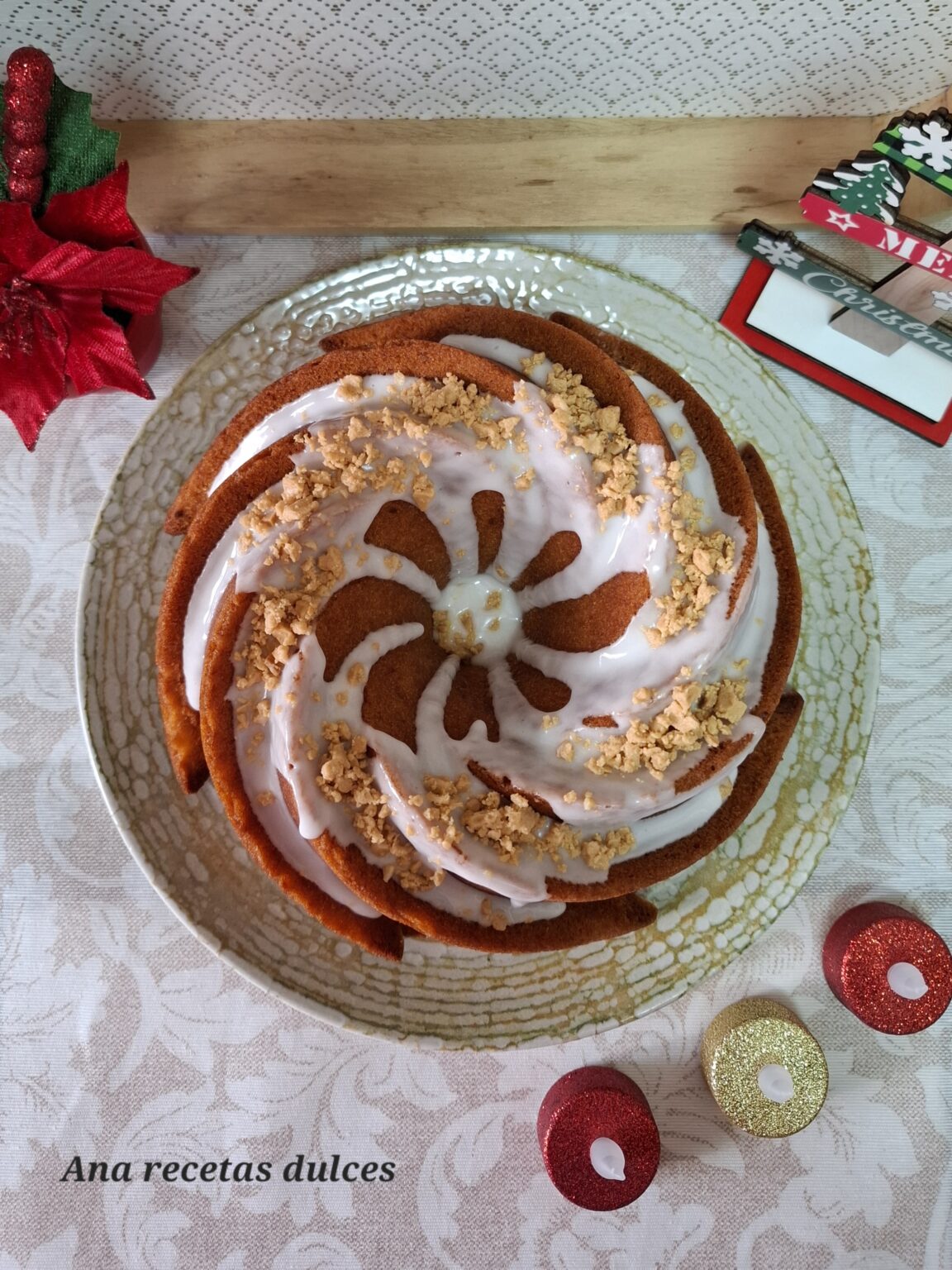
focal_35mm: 23
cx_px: 476
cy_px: 635
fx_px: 843
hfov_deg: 58.9
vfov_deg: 73.9
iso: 250
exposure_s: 1/33
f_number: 1.8
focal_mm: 5.54
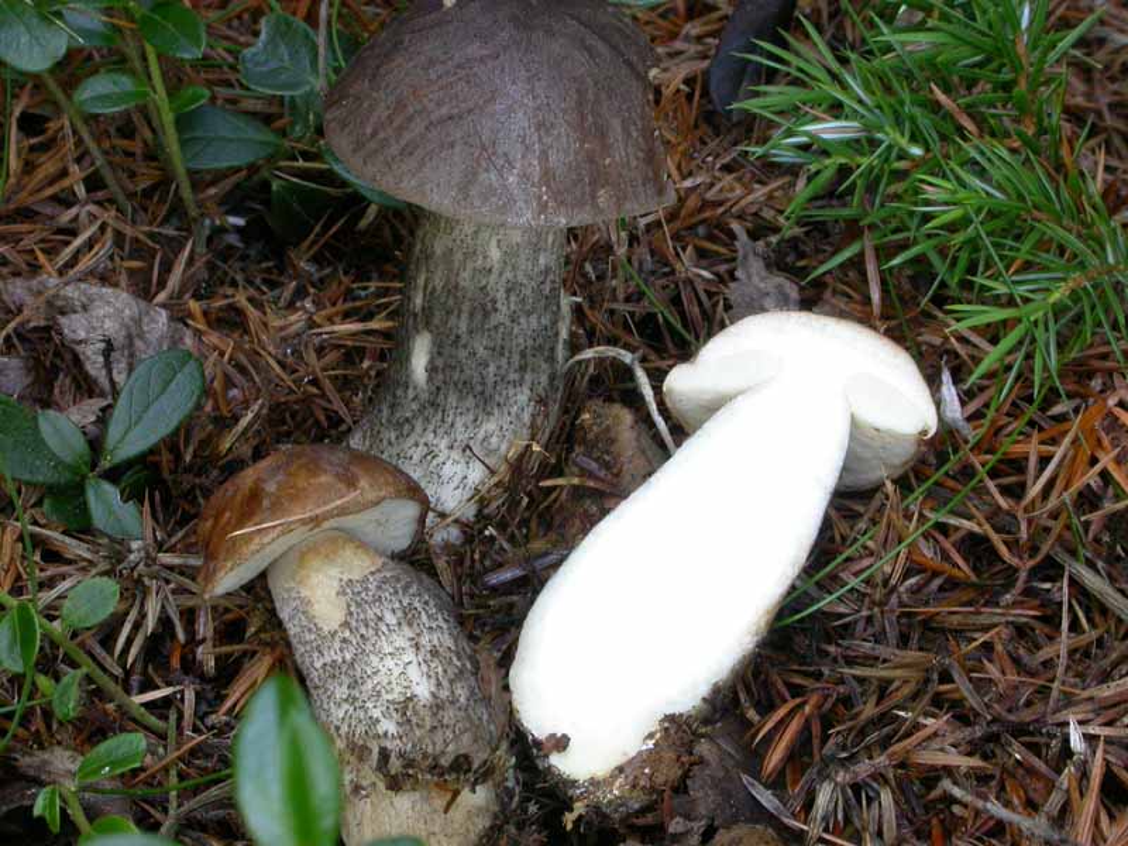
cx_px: 564
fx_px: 4236
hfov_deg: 15.2
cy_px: 423
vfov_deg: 11.4
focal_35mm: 130
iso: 200
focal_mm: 26.9
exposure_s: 1/4
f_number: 10.4
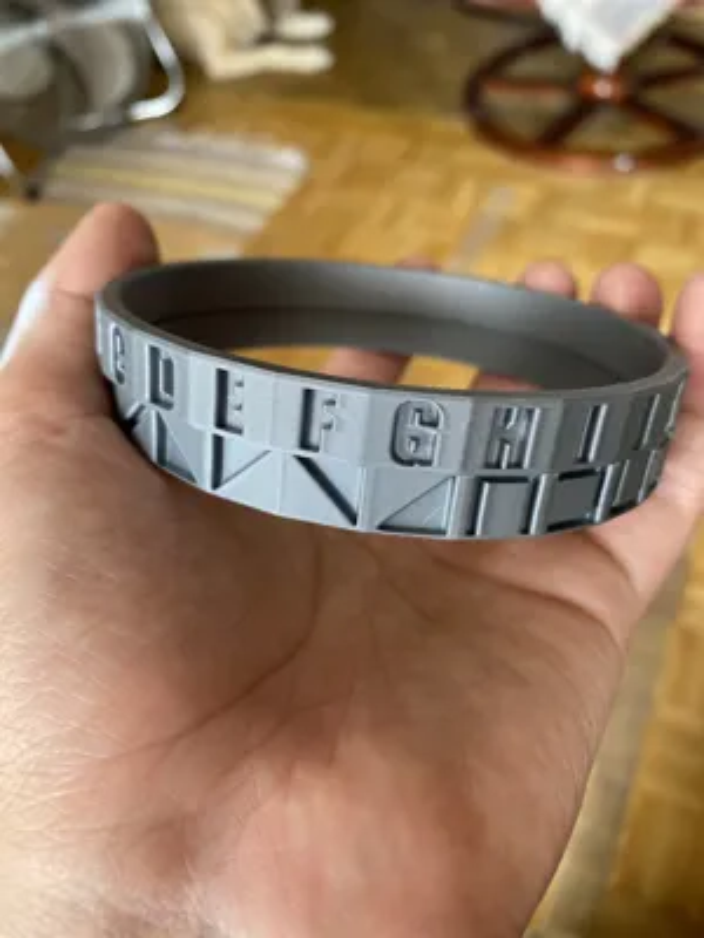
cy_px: 469
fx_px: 705
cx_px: 352
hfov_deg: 53.1
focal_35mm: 26
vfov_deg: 67.3
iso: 125
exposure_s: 1/113
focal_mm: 4.25
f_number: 1.8
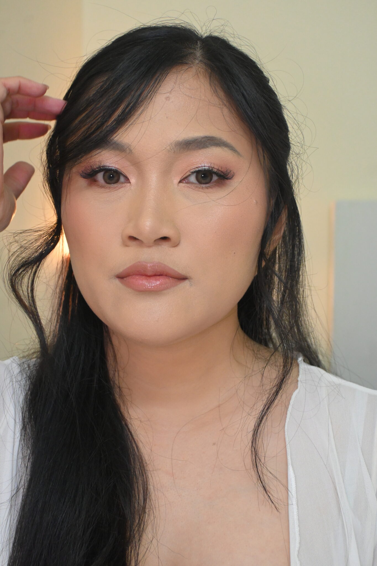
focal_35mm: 54
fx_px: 848
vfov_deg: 36.9
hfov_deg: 25.1
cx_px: 188
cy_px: 283
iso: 3200
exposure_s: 1/80
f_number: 5.3
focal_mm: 36
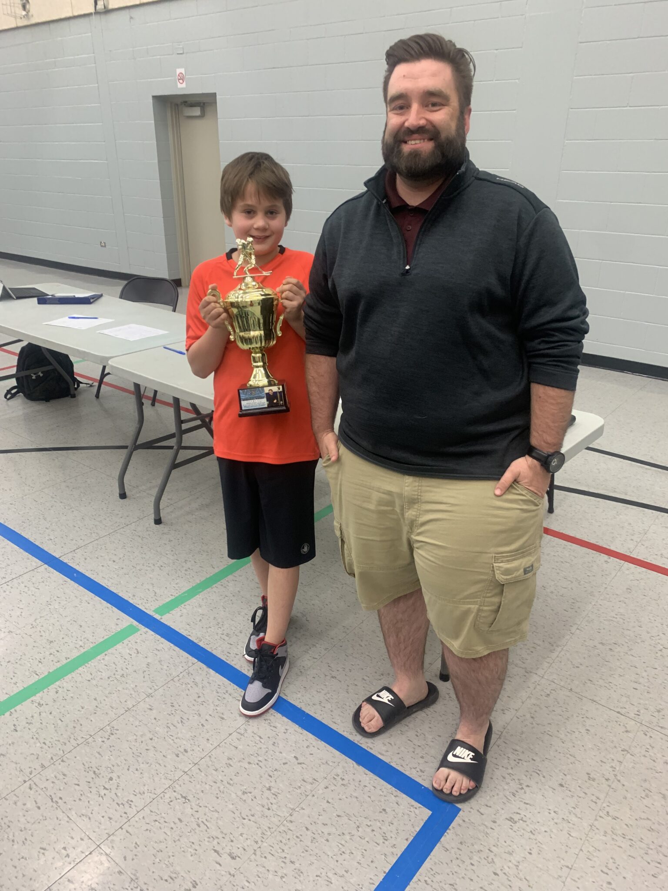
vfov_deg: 67.3
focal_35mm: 26
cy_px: 446
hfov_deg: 53.1
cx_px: 334
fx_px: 669
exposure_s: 1/60
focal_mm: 4.25
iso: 160
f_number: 1.8
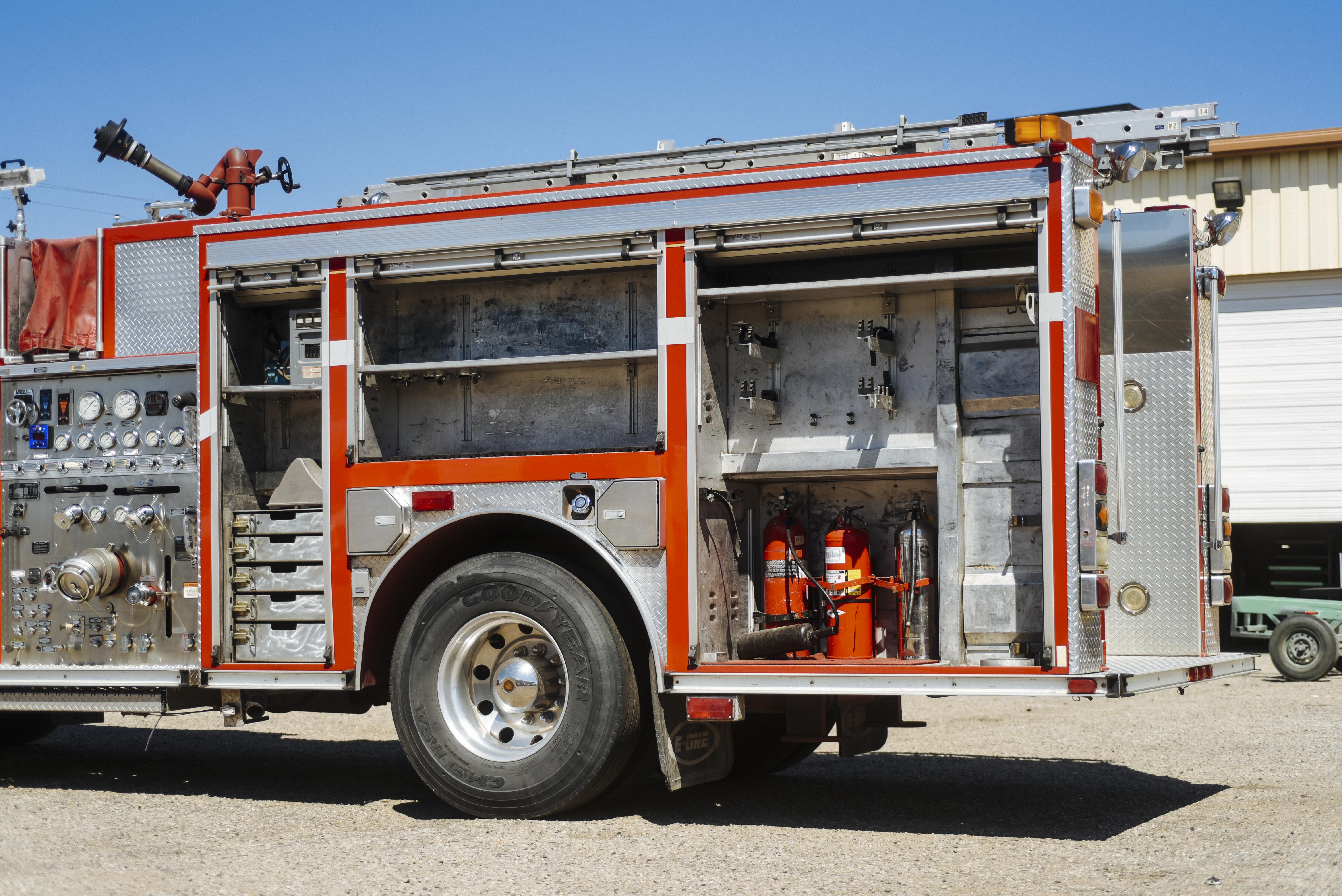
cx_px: 671
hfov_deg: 33.4
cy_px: 448
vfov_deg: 22.6
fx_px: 2237
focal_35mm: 60
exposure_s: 1/2000
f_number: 2.8
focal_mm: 60
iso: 80
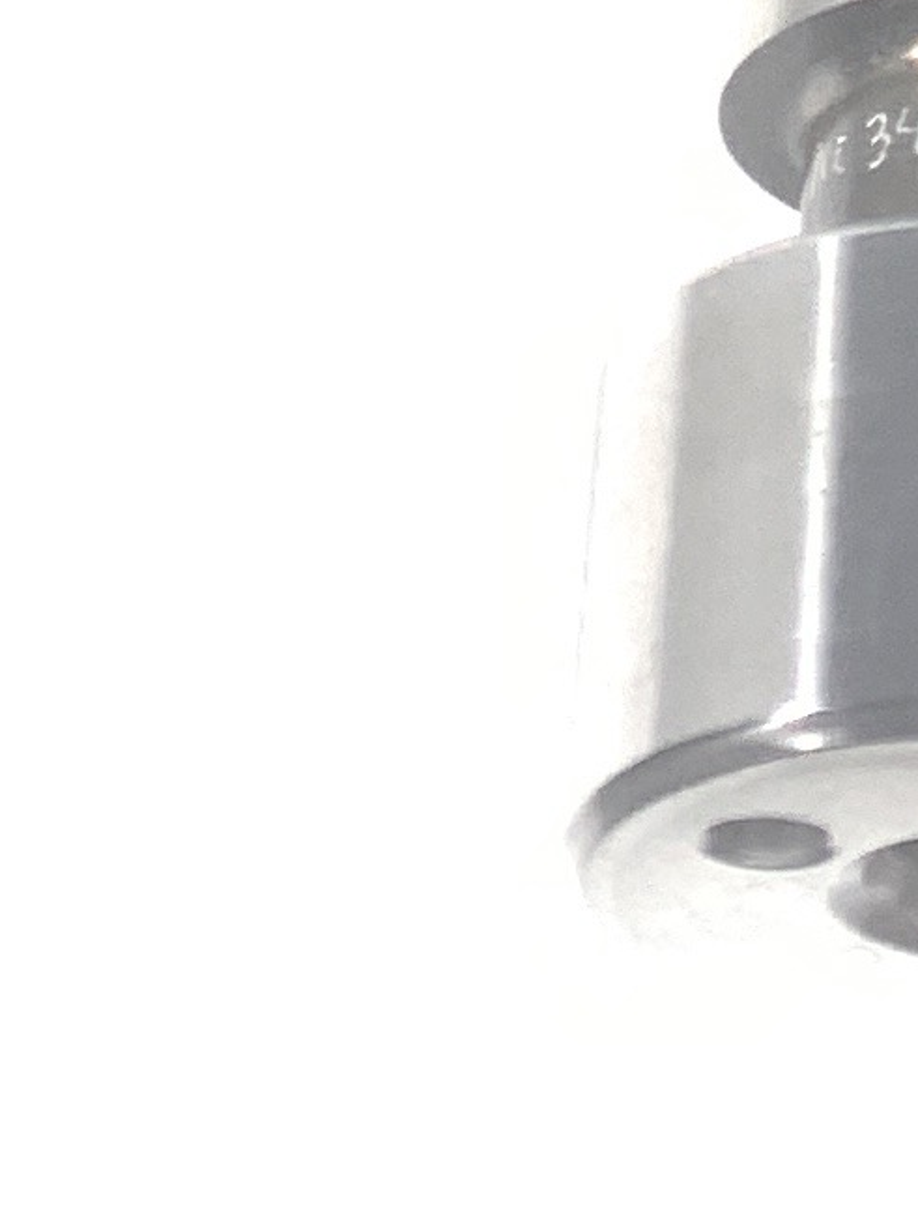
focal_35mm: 160
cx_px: 1131
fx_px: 5659
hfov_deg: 9.1
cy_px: -2366
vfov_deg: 9.7
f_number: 1.8
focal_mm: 4.25
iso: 32
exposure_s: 1/120
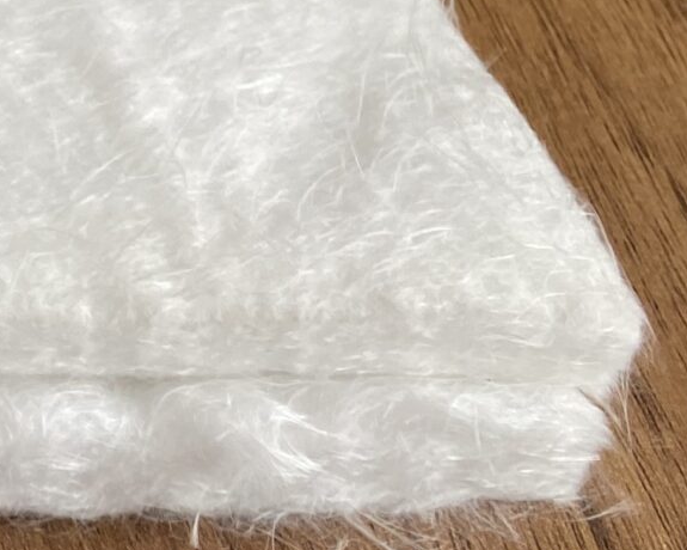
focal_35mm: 113
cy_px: -28
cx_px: -830
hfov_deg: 13.6
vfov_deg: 13.4
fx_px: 2298
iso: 32
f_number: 1.8
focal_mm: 4.25
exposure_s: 1/122
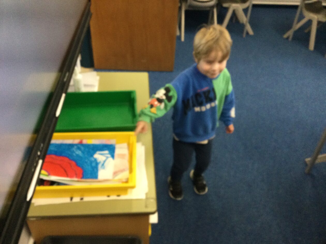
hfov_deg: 58.4
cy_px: 122
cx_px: 163
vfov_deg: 45.4
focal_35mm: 31
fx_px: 292
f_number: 2.4
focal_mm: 3.3
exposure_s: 1/33
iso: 200
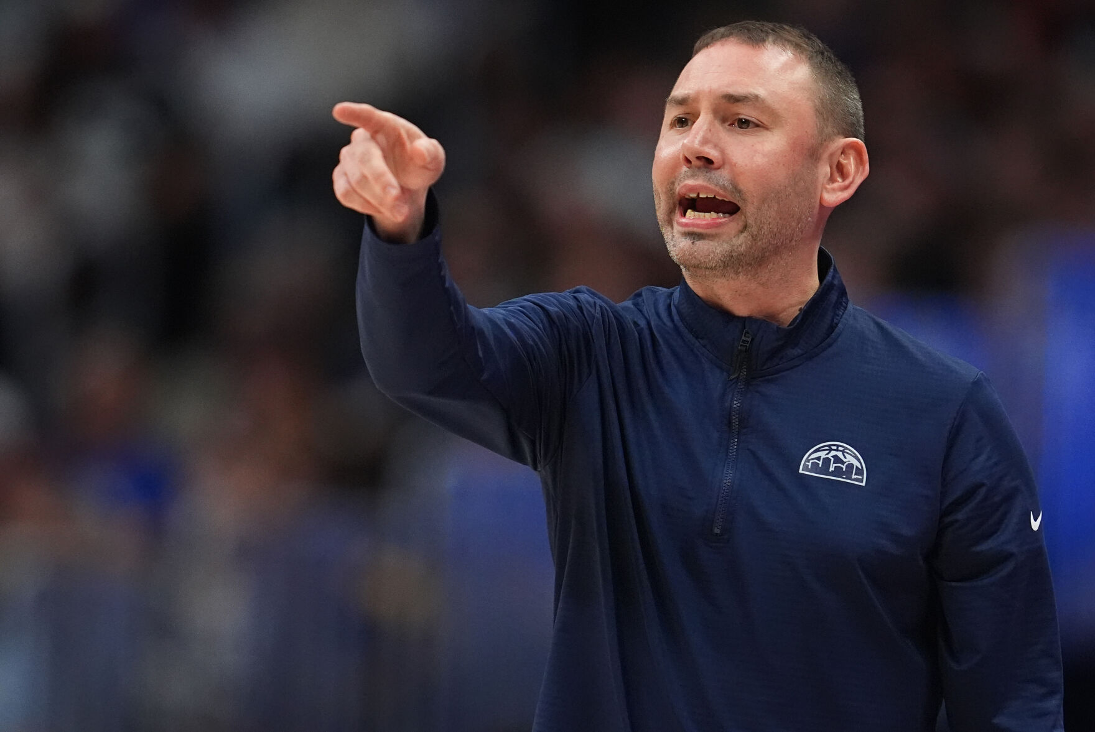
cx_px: 548
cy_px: 366
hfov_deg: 3.4
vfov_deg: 2.3
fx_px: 18266
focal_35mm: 600
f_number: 3.2
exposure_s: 1/2000
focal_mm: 400
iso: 5000
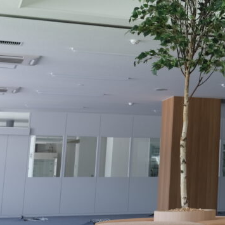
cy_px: 52
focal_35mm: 95
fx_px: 699
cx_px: 393
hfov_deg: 15.8
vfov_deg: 18.2
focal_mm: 20.5
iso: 250
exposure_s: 1/28
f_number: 8
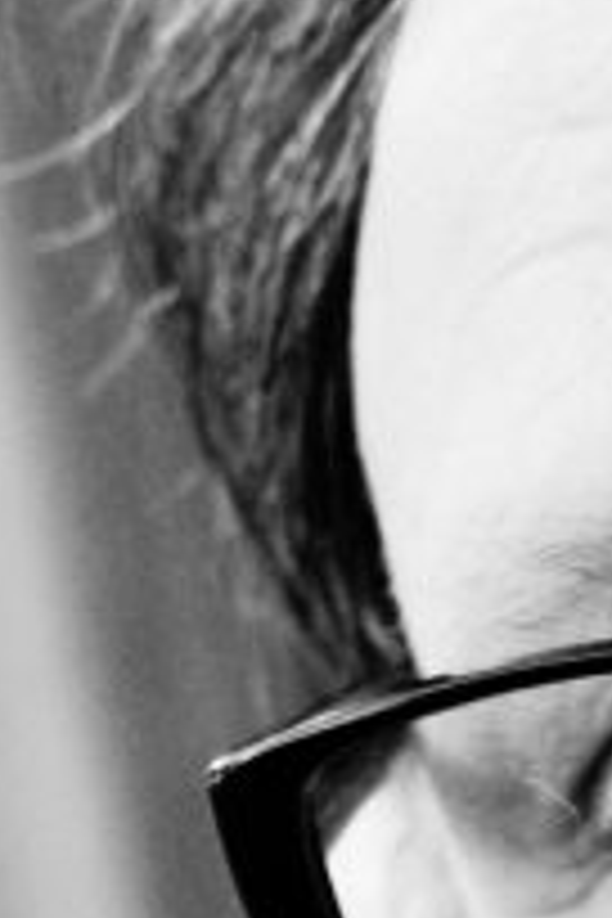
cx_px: 1044
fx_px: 11270
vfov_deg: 4.7
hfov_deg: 3.1
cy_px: 729
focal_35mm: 442
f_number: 3.2
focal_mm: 50
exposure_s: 1/1000
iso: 500
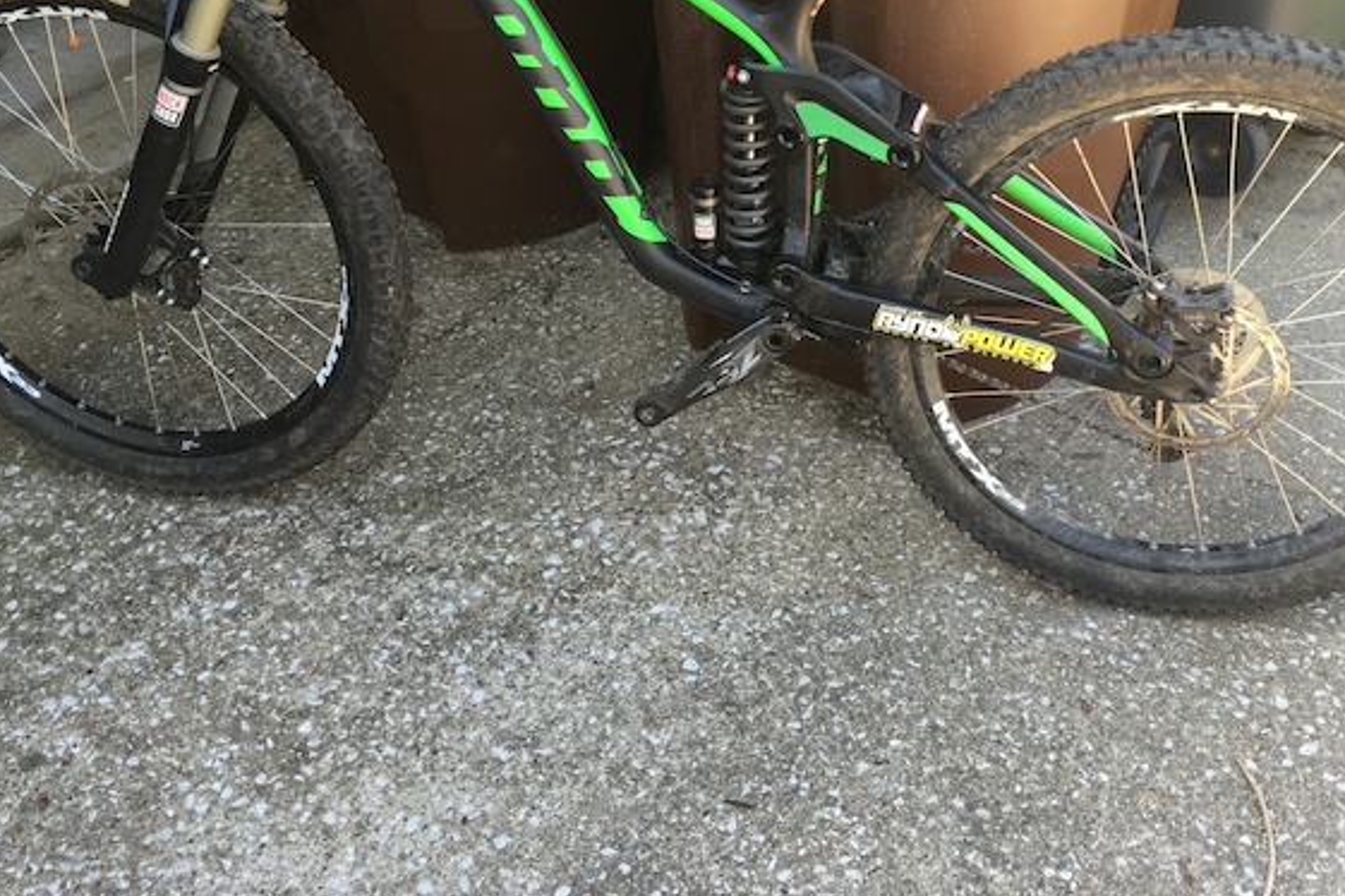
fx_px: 1606
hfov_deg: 45.3
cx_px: 753
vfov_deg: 30.7
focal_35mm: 43
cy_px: 235
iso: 40
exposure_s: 1/120
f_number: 2.2
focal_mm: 4.15
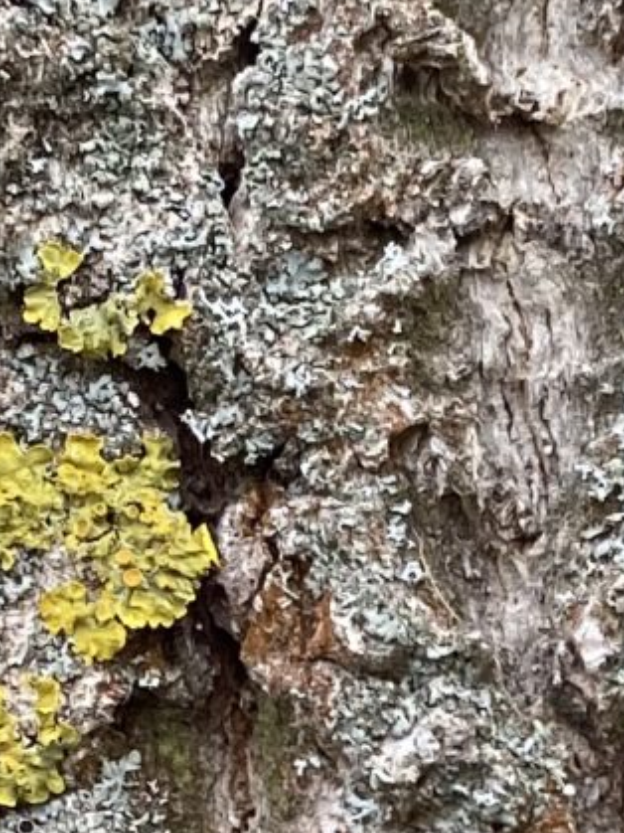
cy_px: 1525
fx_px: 3824
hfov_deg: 9.1
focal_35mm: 159
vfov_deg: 11.5
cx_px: 872
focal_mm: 4.25
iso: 50
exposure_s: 1/122
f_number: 1.8
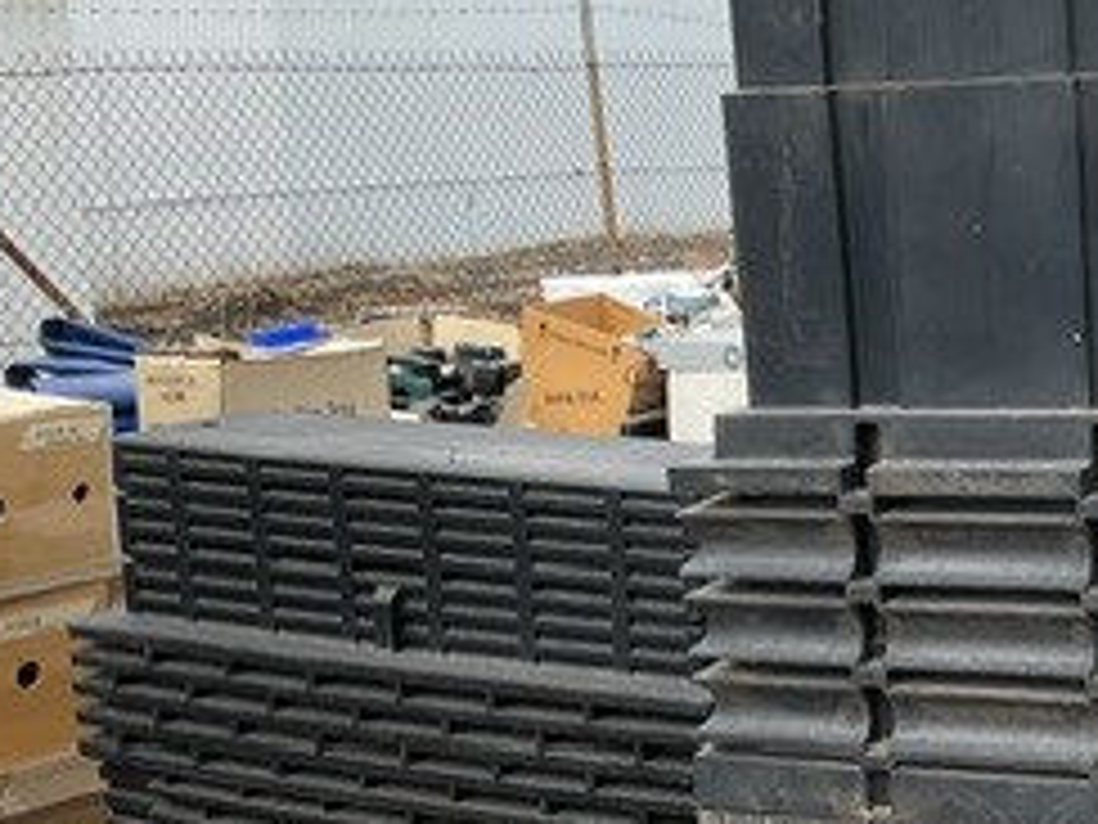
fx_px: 2411
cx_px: 1166
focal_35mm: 76
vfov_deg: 19.3
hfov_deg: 24.2
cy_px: 567
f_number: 1.8
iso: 16
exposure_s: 1/781
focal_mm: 3
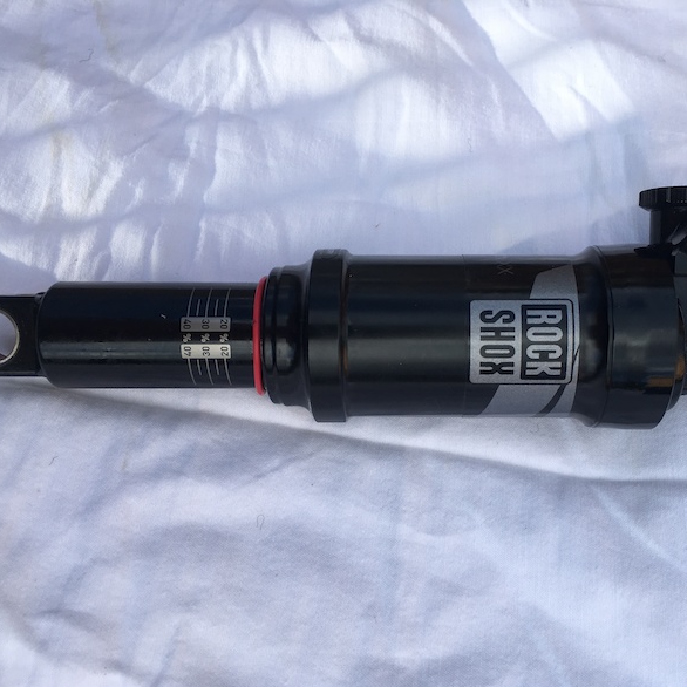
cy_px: 351
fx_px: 786
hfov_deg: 47.0
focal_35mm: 35
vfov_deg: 47.2
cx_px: 407
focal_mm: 4.15
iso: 25
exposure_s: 1/610
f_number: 2.2
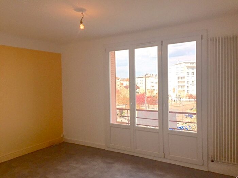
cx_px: 119
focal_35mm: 29
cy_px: 89
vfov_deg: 48.2
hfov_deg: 61.7
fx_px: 199
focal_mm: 4.15
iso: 32
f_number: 2.2
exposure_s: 1/682
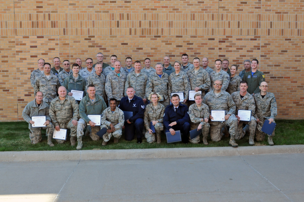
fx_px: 354
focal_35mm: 42
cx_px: 152
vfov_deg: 31.8
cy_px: 101
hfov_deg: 46.4
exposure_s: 1/250
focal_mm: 28
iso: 800
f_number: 8
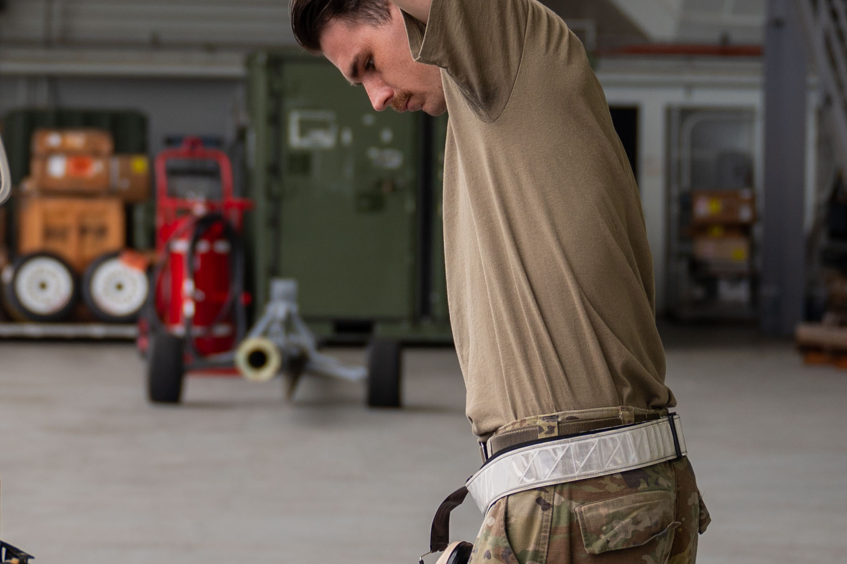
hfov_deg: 13.0
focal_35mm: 157
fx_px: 3691
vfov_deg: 8.7
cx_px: 182
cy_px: 176
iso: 100
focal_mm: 47
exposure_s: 1/250
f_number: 2.8
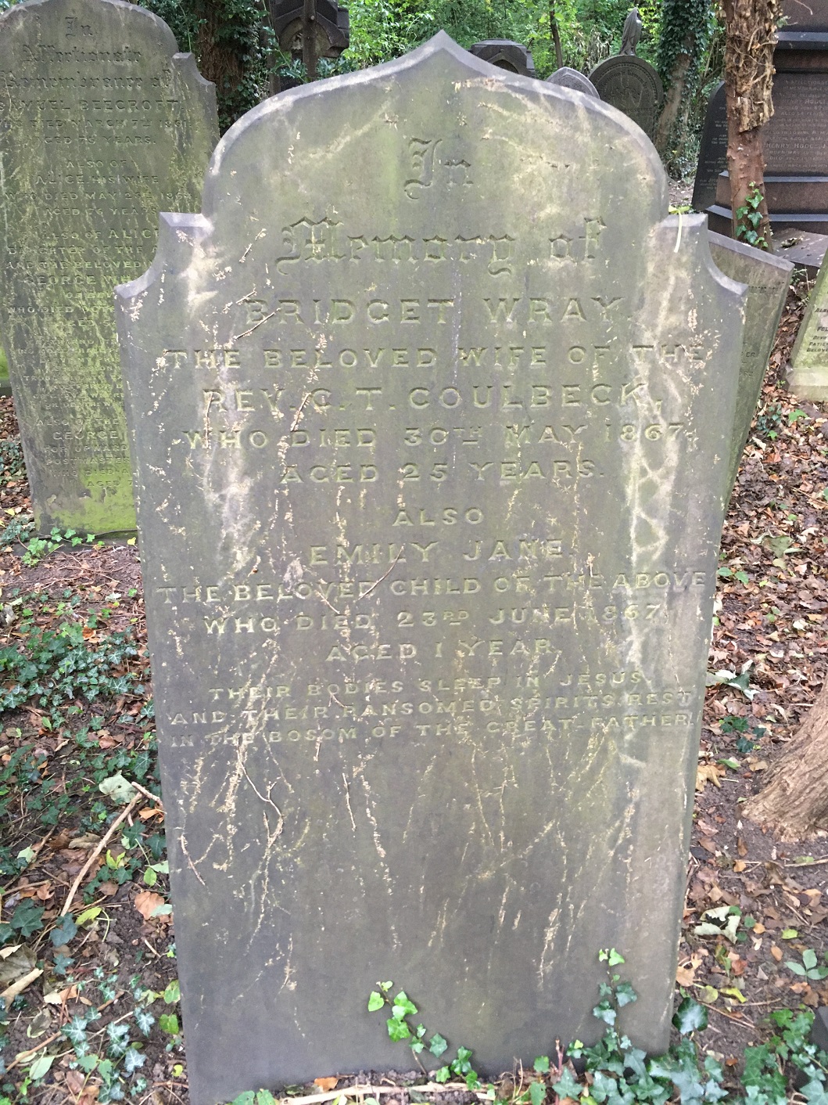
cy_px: 552
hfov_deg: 48.2
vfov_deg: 61.7
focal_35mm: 29
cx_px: 414
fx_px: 925
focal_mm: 4.15
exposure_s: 1/33
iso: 160
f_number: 2.2
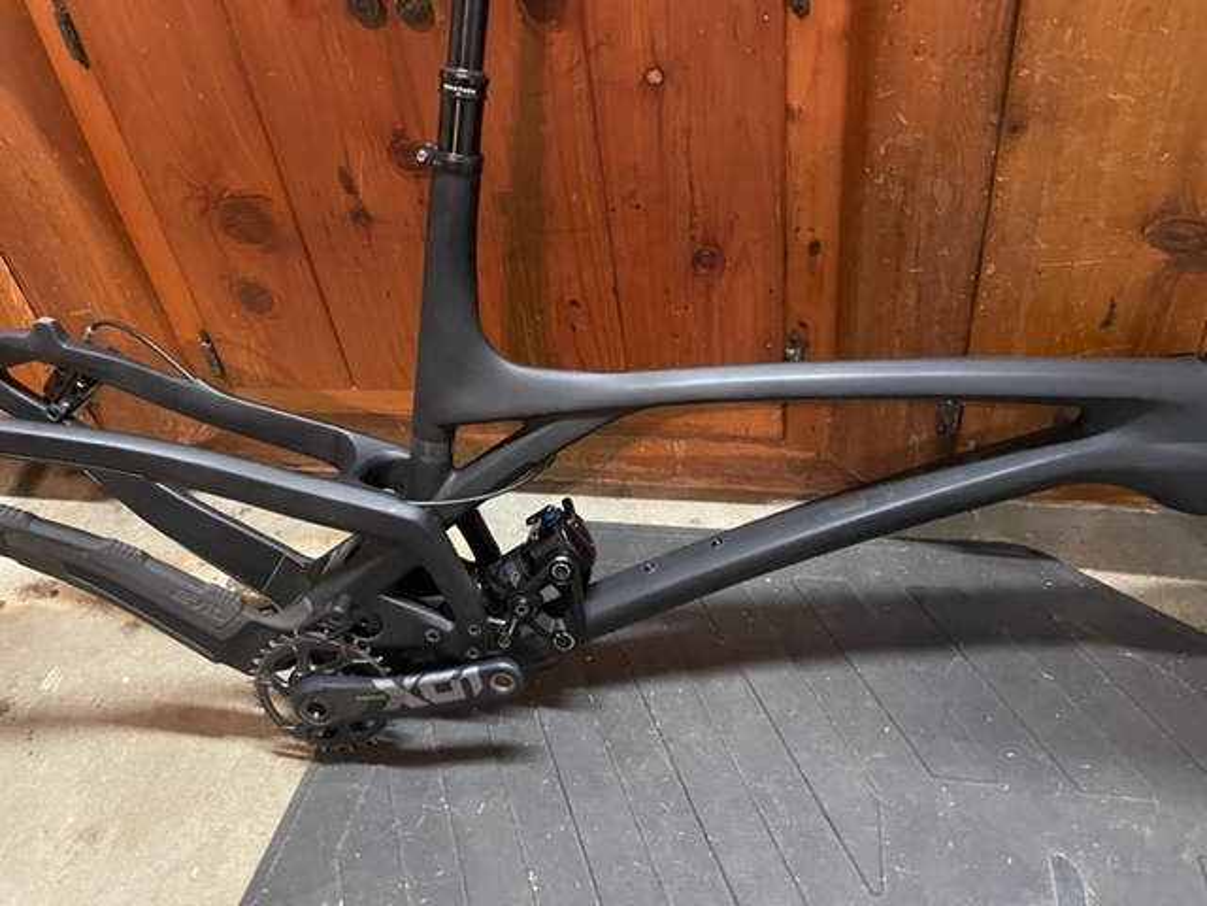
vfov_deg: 53.1
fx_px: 907
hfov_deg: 67.3
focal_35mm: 26
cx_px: 604
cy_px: 453
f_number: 1.6
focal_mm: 4.2
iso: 800
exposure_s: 1/30
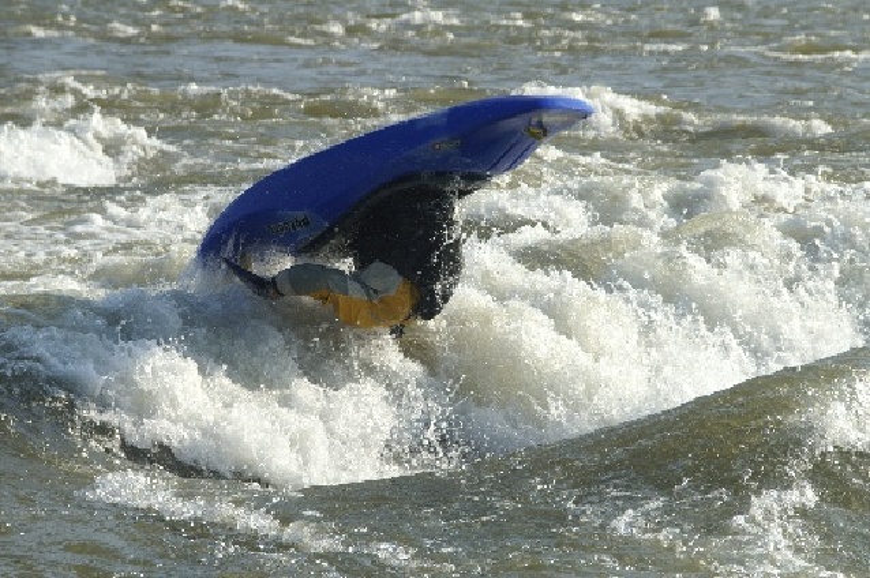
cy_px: 289
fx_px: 3983
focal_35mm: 165
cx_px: 435
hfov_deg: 12.5
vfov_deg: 8.3
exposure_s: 1/800
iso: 200
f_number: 8
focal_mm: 110
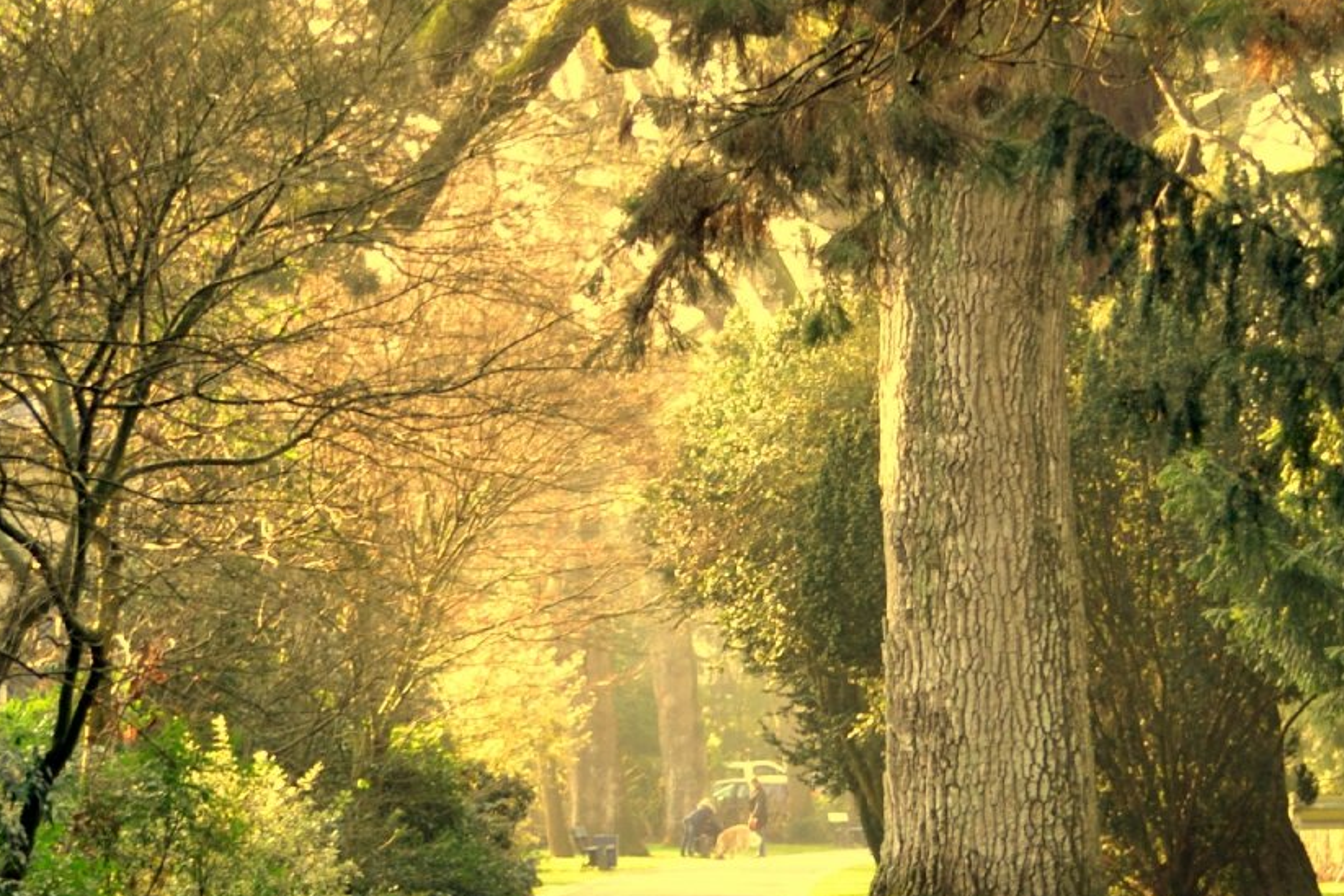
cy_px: 729
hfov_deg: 10.0
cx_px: 1011
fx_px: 7663
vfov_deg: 6.7
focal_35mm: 205
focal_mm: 55
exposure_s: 1/100
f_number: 5
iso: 400
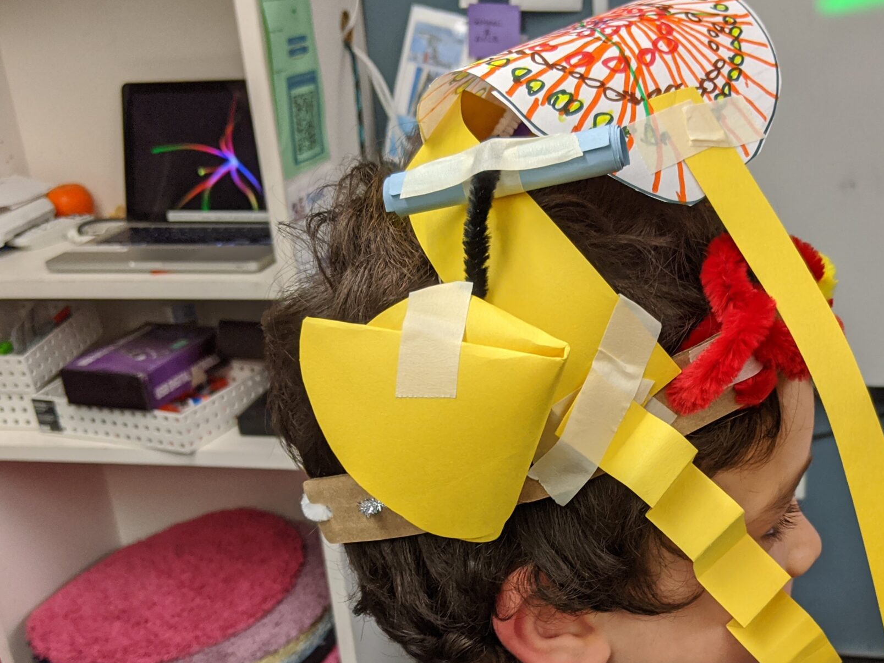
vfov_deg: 32.9
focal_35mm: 43
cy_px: 499
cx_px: 554
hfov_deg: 43.5
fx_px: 1098
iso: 195
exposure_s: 1/120
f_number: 1.8
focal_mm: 4.44
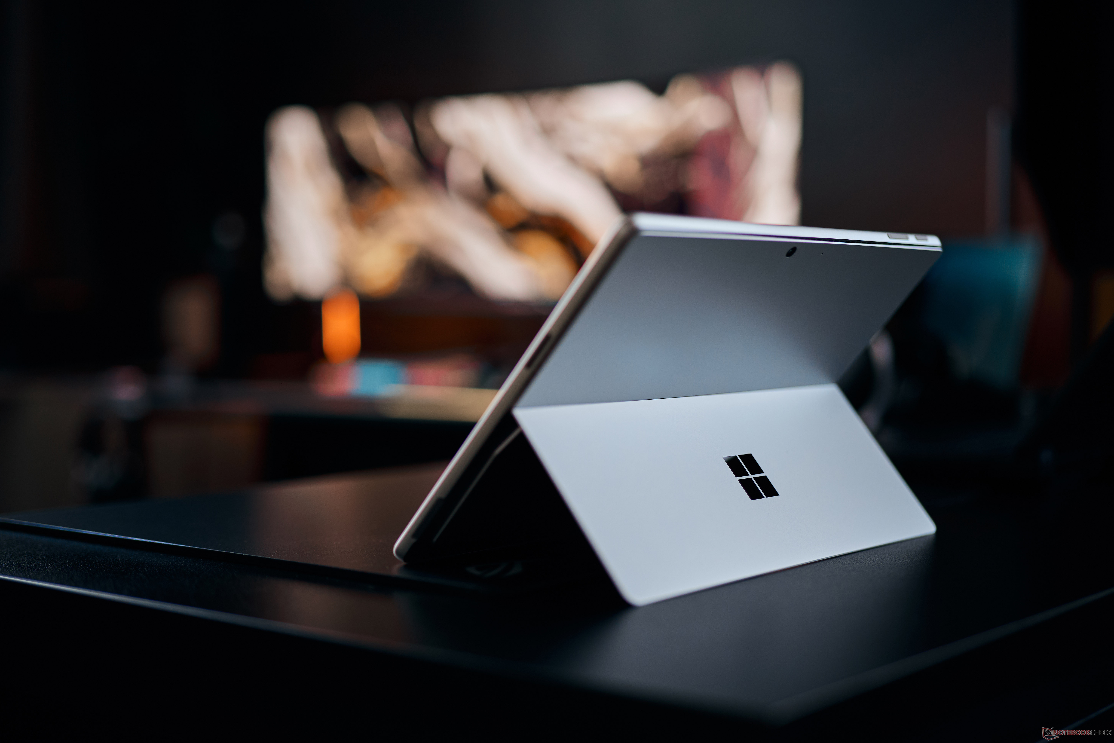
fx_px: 1547
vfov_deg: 27.0
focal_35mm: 50
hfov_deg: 39.6
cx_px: 557
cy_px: 372
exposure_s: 1/320
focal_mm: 50
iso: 400
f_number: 1.8
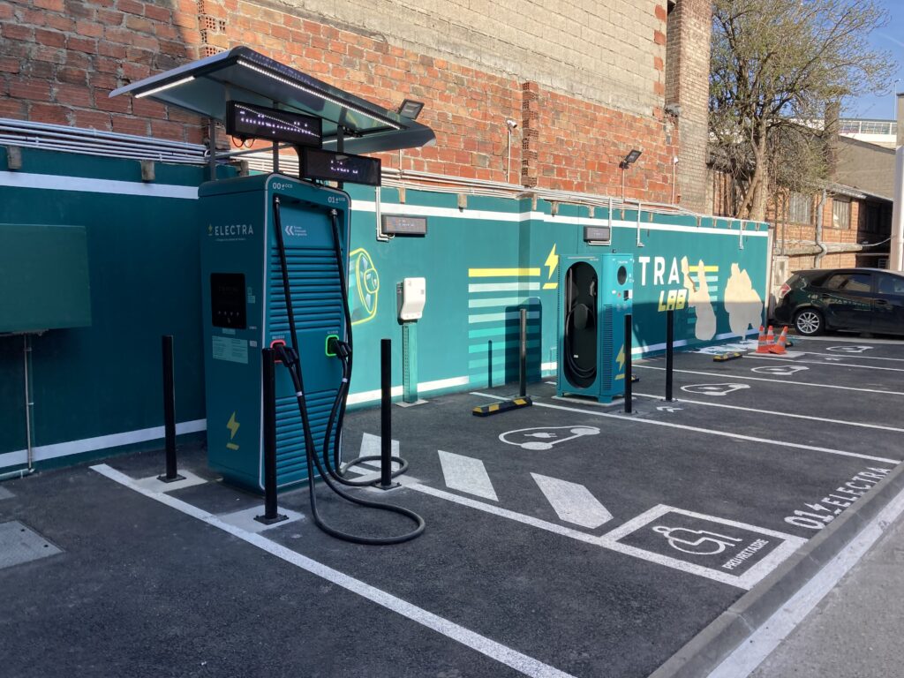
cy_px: 339
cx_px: 452
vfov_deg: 49.7
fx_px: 731
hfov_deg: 63.4
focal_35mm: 28
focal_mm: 3.99
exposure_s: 1/842
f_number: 1.8
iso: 20
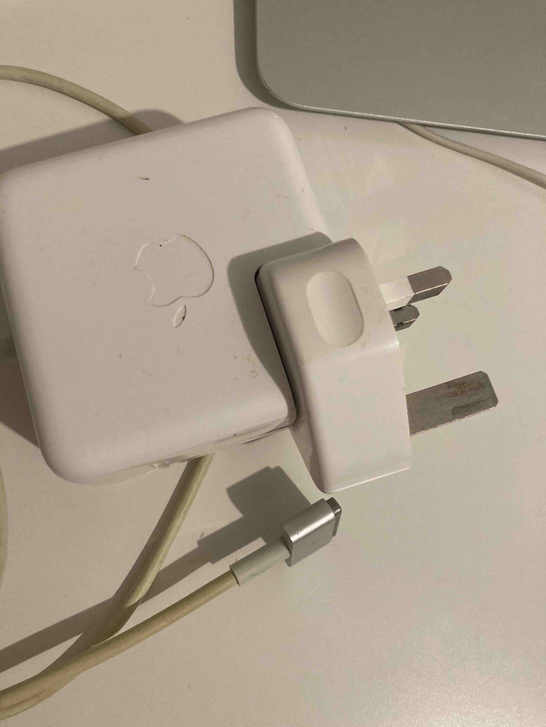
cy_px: 364
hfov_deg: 49.7
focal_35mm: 28
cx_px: 273
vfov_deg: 63.4
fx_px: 589
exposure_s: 1/60
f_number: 1.8
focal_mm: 3.99
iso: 200
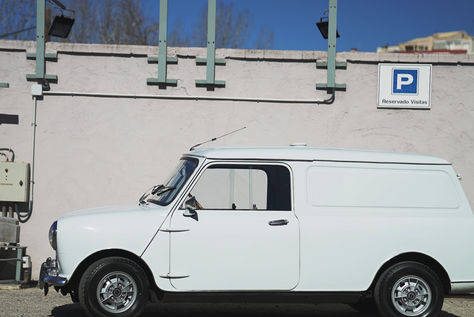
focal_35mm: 89
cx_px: 239
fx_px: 1173
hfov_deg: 22.9
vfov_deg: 15.4
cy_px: 182
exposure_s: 1/2000
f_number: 2.8
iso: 100
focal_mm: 70
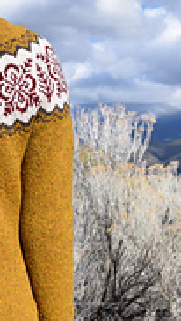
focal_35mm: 116
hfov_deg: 10.4
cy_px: 132
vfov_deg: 18.4
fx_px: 989
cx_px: -2
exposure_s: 1/500
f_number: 11
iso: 200
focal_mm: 27
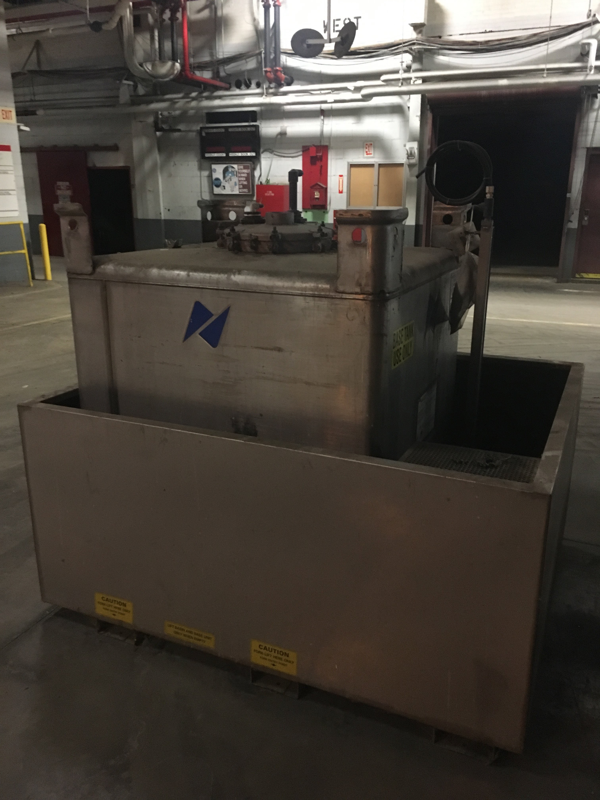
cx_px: 300
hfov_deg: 48.2
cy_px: 400
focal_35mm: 29
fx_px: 670
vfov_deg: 61.7
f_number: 2.2
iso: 250
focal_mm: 4.15
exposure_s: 1/15
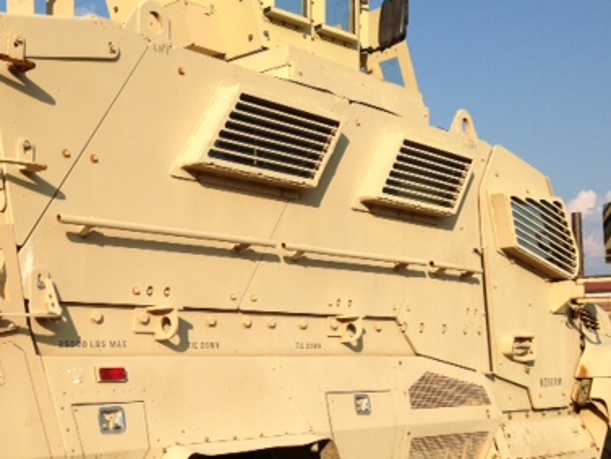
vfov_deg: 26.0
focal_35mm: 56
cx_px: 206
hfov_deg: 34.0
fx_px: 989
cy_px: 300
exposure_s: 1/1600
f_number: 2.4
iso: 50
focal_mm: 4.13
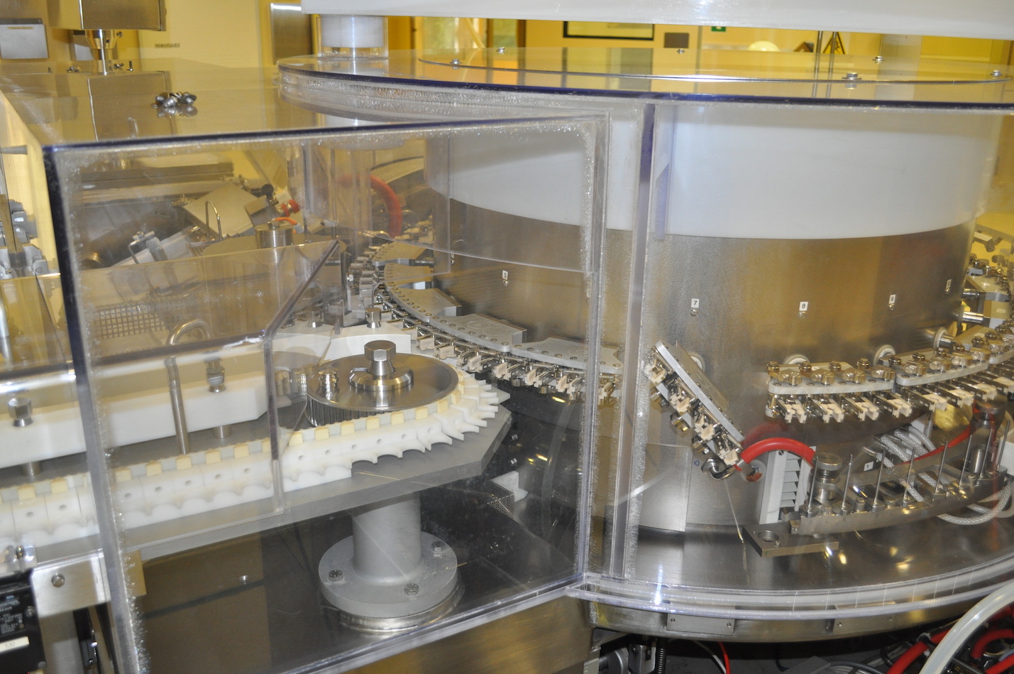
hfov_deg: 57.3
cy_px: 337
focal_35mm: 33
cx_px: 507
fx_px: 928
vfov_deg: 39.9
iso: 800
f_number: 3.8
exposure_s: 1/60
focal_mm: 22
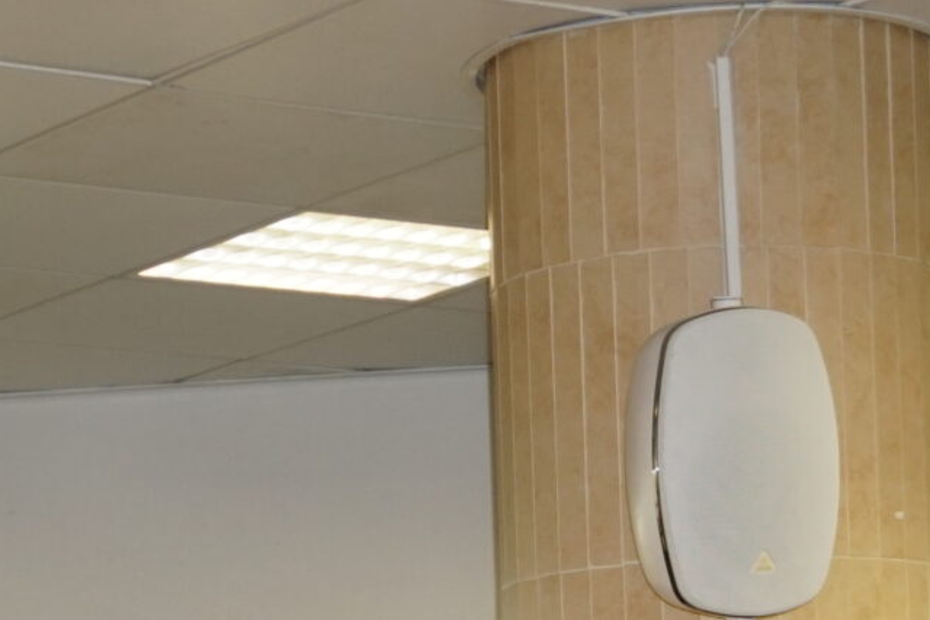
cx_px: 551
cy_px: 1146
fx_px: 4186
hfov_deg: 12.7
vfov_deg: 8.2
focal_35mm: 162
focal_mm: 27
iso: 640
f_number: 4.5
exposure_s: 1/125
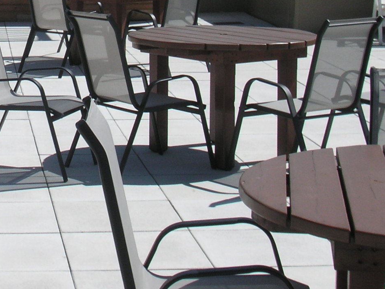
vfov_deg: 14.0
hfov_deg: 18.7
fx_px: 1146
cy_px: -30
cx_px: 15
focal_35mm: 103
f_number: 6.6
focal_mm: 6.3
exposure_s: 1/350
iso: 50
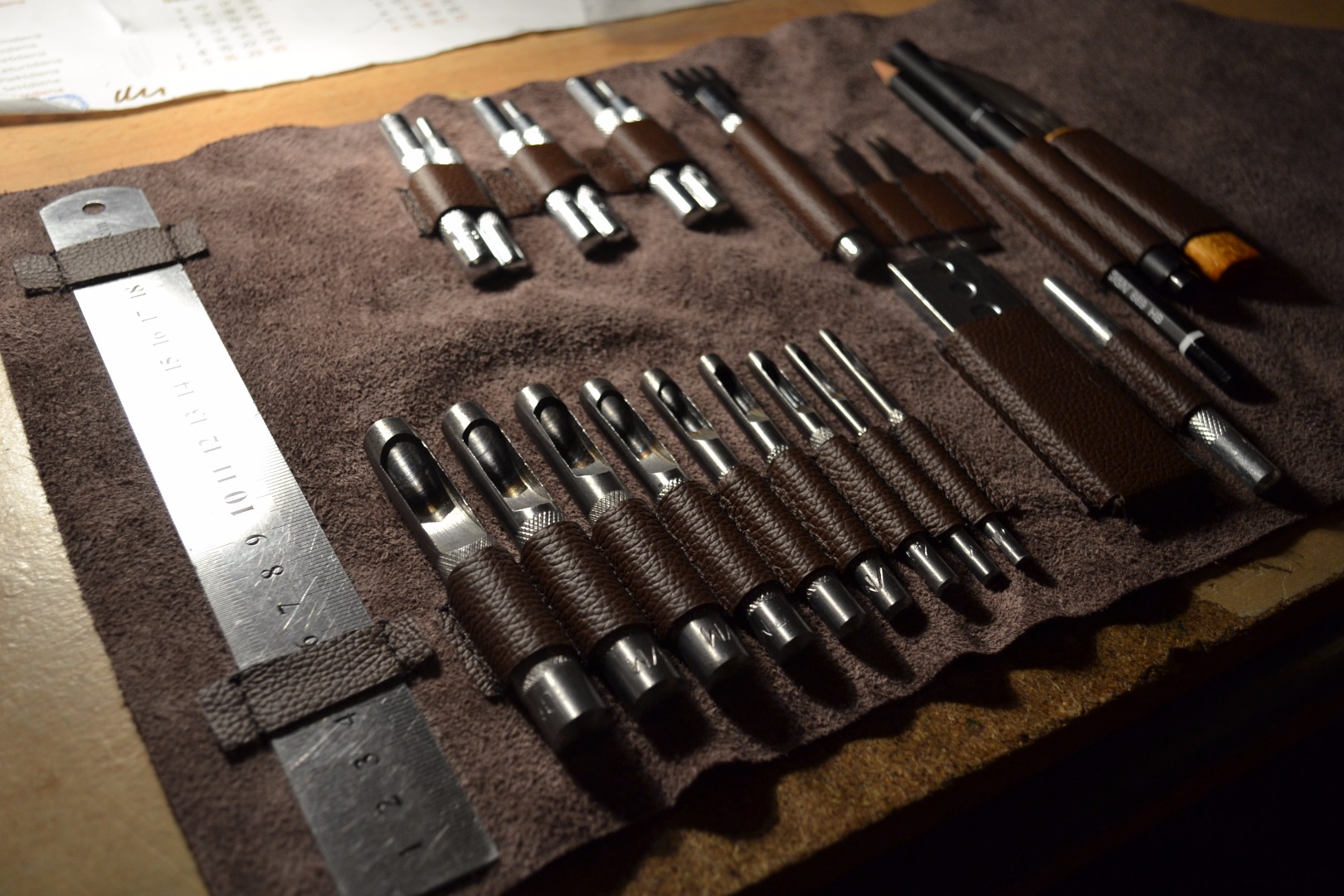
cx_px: 672
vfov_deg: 36.9
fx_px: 1344
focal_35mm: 36
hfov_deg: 53.1
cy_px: 448
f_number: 4
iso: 400
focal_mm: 24
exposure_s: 1/60
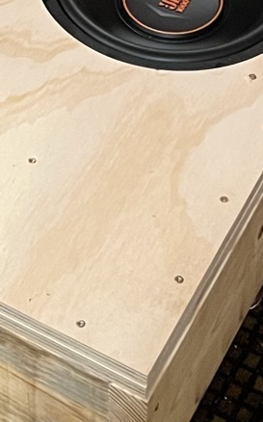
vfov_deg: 15.3
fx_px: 1482
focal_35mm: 129
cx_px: 23
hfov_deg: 10.1
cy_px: -151
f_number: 1.5
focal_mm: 5.7
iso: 500
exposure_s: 1/40
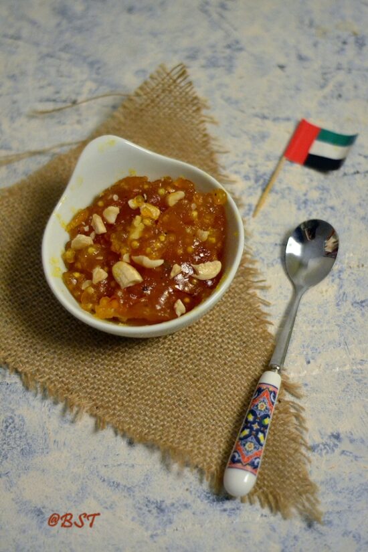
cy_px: 276
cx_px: 184
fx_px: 1150
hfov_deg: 18.2
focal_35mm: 75
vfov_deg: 27.0
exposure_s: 1/40
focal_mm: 50
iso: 3200
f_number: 1.8
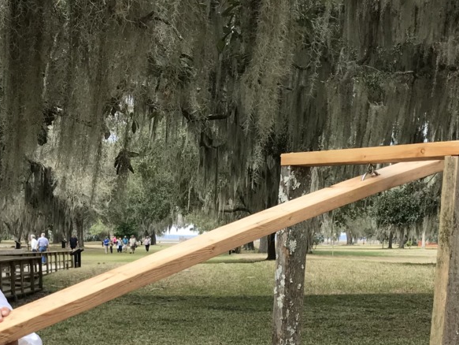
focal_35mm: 72
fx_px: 955
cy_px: 438
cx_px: 201
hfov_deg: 27.0
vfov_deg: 19.1
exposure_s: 1/471
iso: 20
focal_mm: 3.99
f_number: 1.8
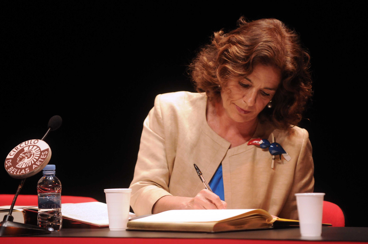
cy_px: 122
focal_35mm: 300
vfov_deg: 4.6
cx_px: 184
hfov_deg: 6.9
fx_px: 3063
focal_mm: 200
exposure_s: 1/160
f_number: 2.8
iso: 1250
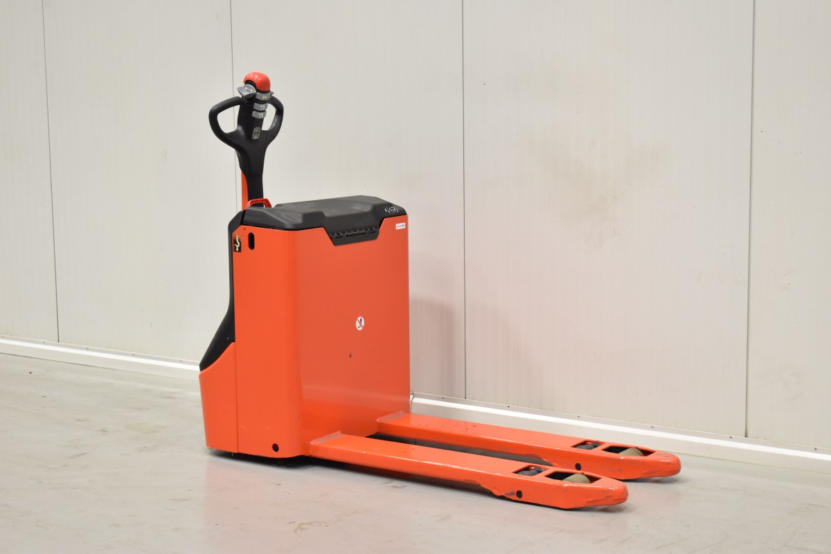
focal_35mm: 63
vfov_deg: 21.6
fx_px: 1454
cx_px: 416
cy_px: 277
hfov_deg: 31.9
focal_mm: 42
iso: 1600
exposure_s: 1/40
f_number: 5.6
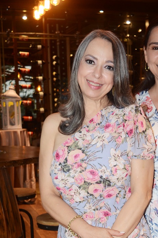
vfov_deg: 27.3
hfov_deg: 18.6
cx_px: 130
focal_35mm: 72
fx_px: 476
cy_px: 205
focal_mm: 22
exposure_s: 1/60
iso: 400
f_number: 4
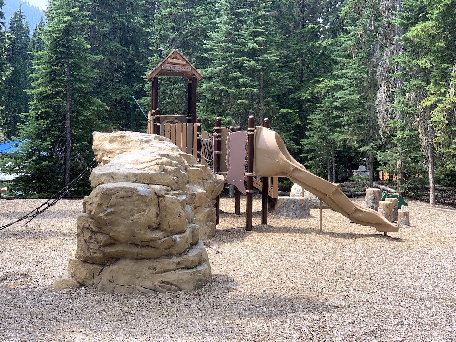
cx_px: 228
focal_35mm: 52
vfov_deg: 28.0
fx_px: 685
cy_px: 171
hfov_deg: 36.8
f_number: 2.4
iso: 16
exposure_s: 1/318
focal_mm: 6
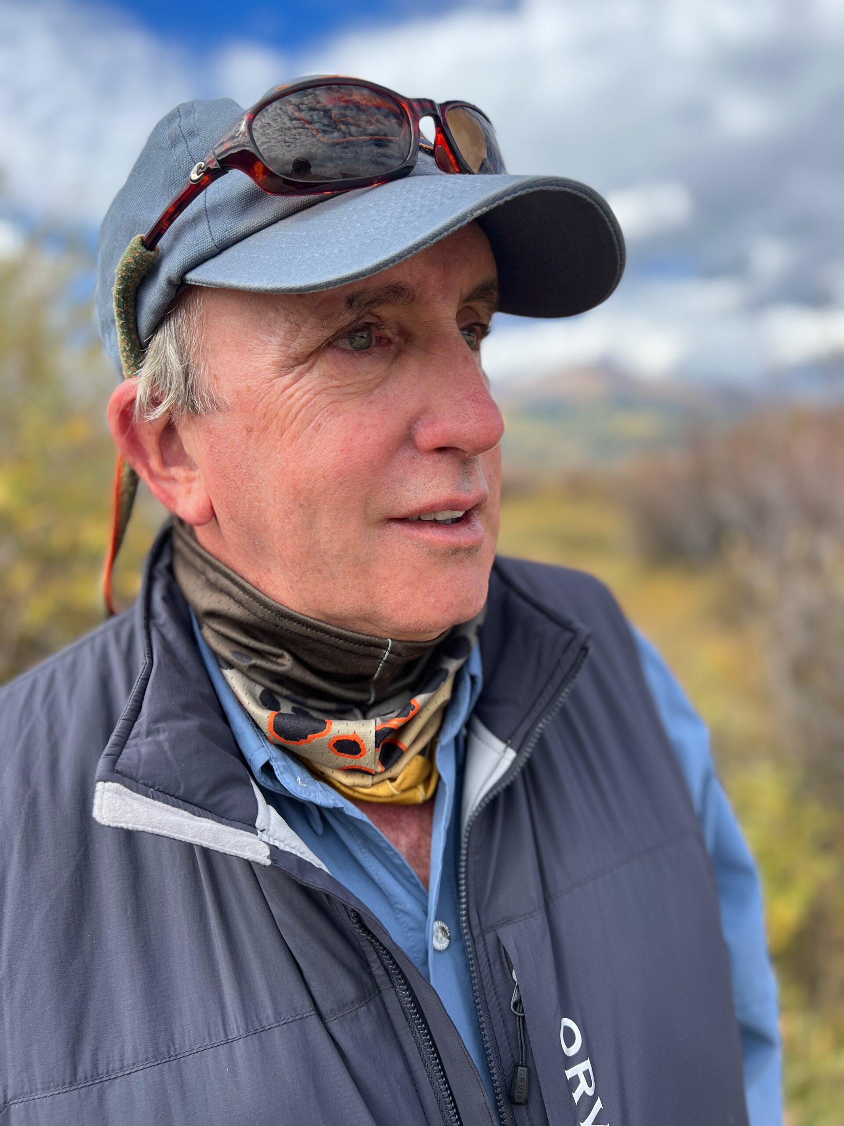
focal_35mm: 26
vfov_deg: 67.3
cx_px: 422
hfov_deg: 53.1
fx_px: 845
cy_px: 563
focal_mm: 5.7
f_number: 1.5
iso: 50
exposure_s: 1/1488
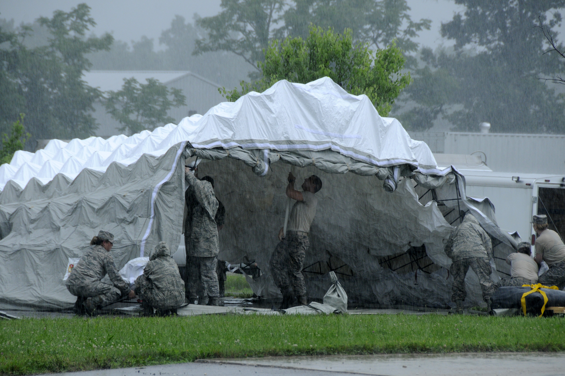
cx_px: 282
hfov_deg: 6.9
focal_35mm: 300
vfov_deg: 4.6
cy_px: 188
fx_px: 4703
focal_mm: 200
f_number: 8
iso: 640
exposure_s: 1/160
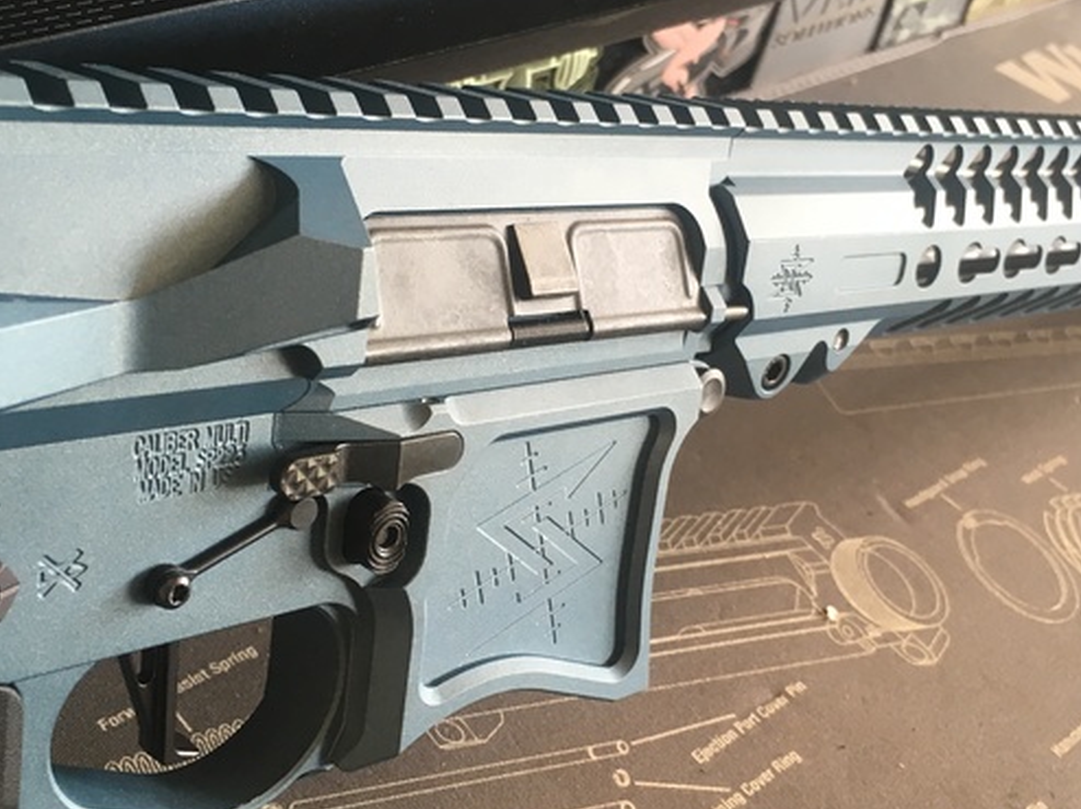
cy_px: 404
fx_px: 1467
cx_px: 578
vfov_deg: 30.9
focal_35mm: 47
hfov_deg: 40.4
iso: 25
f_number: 2.2
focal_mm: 4.15
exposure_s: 1/30
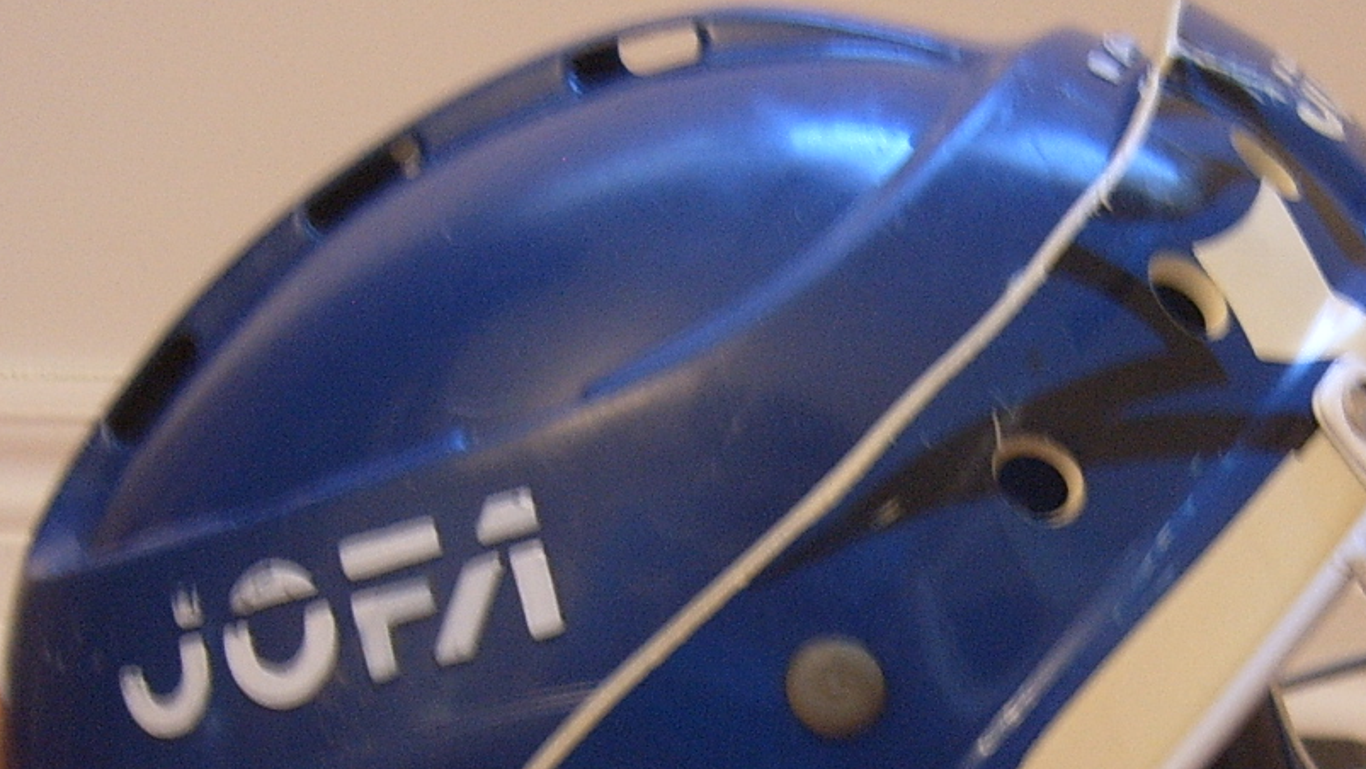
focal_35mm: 76
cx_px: 953
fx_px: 2753
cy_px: 903
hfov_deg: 27.6
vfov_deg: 15.4
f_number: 2.8
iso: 100
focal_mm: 5.8
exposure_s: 1/8
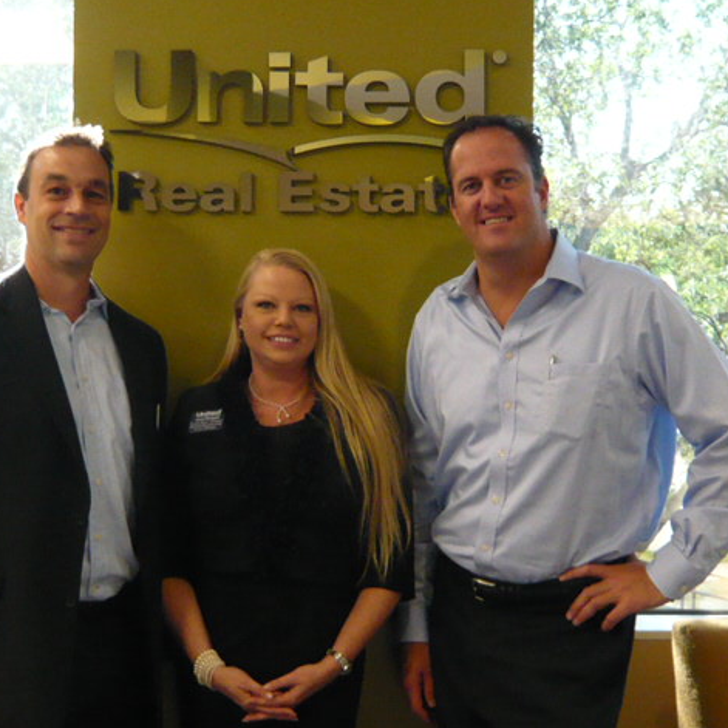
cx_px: 325
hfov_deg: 31.6
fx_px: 1285
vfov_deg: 31.6
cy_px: 362
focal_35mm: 54
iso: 250
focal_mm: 4.9
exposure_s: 1/30
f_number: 2.9
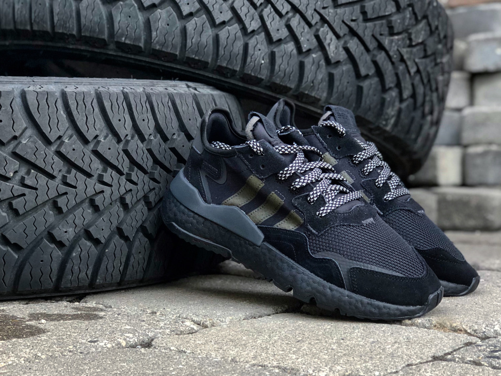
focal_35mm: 57
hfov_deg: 33.8
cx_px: 250
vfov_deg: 25.7
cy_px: 188
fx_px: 825
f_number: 2.8
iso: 50
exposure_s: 1/30
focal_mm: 6.6
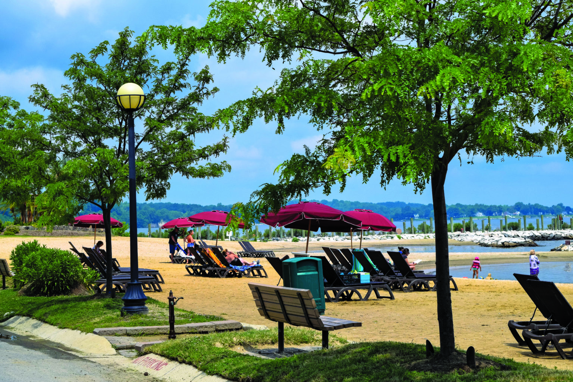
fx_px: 1313
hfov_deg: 24.6
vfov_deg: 16.6
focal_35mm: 82
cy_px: 191
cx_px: 286
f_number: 8
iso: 400
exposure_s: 1/2000
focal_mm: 55
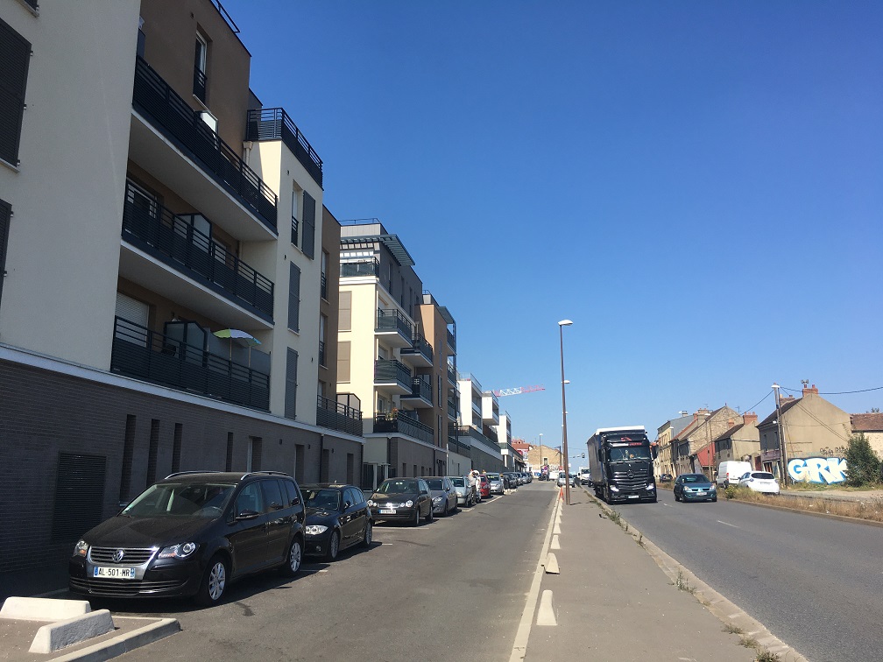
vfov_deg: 48.2
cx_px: 442
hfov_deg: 61.7
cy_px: 331
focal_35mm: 29
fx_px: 740
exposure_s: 1/1451
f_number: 2.2
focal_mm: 4.15
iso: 25
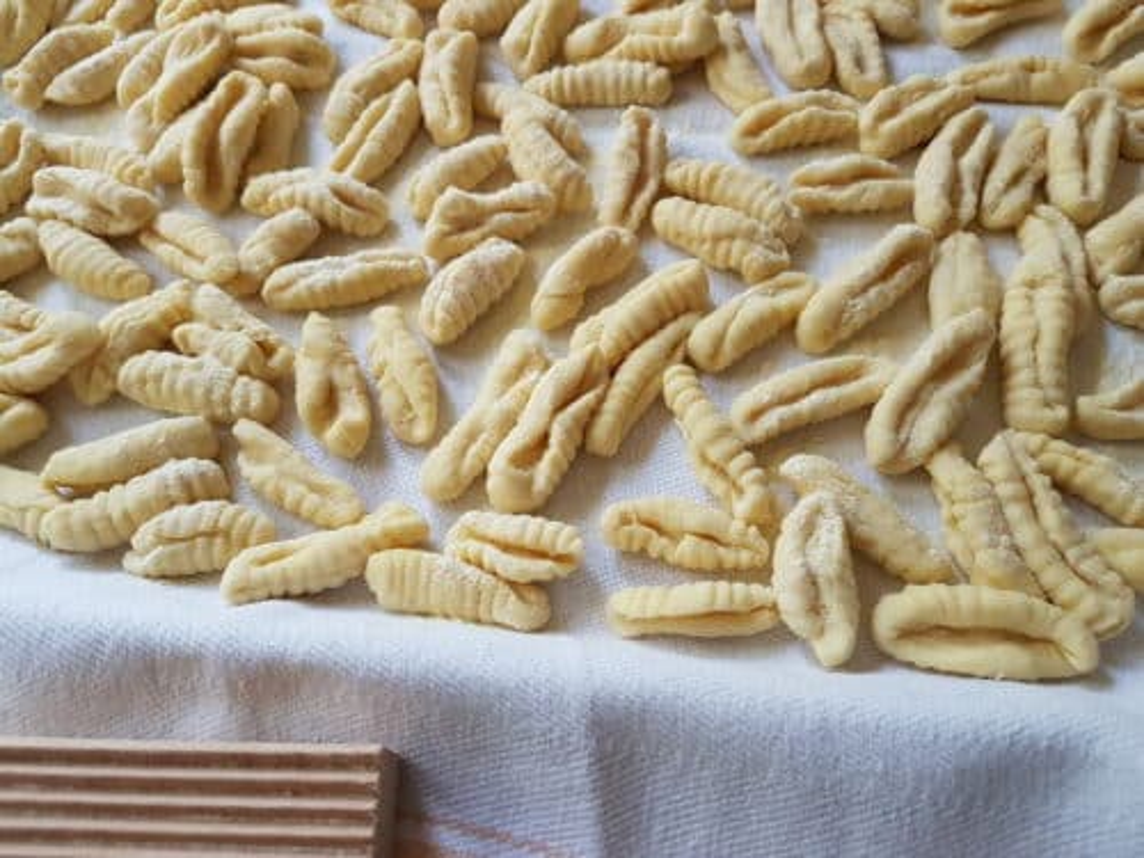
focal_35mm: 26
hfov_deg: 67.3
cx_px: 572
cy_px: 429
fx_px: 859
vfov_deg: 53.1
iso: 160
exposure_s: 1/25
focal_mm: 4.2
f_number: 1.7
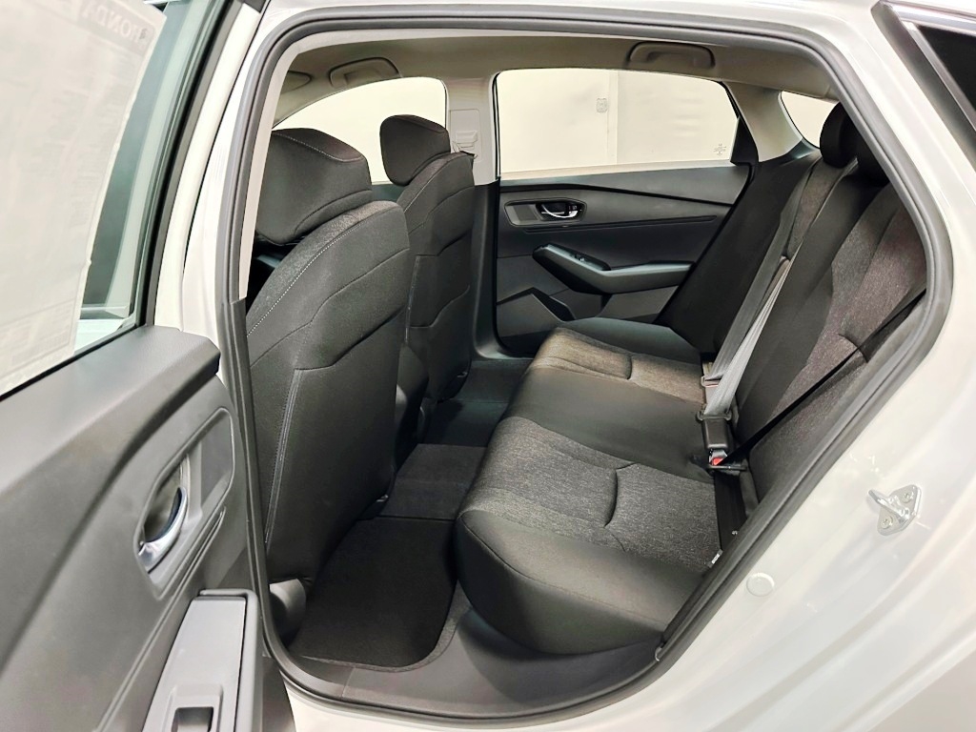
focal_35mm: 24
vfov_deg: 56.8
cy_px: 366
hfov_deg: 71.6
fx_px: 677
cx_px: 488
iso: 1000
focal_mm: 6.86
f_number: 1.78
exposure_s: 1/40
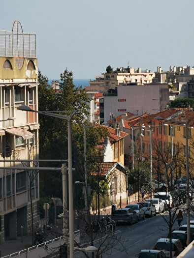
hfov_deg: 9.1
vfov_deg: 12.1
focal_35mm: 163
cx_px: 97
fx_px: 1218
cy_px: 129
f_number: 3.4
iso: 50
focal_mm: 14.46
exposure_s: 1/703
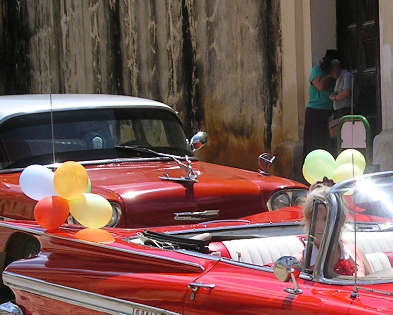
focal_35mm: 168
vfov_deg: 9.1
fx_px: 1955
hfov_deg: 11.2
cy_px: 328
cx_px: 490
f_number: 6
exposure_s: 1/422
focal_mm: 12.8
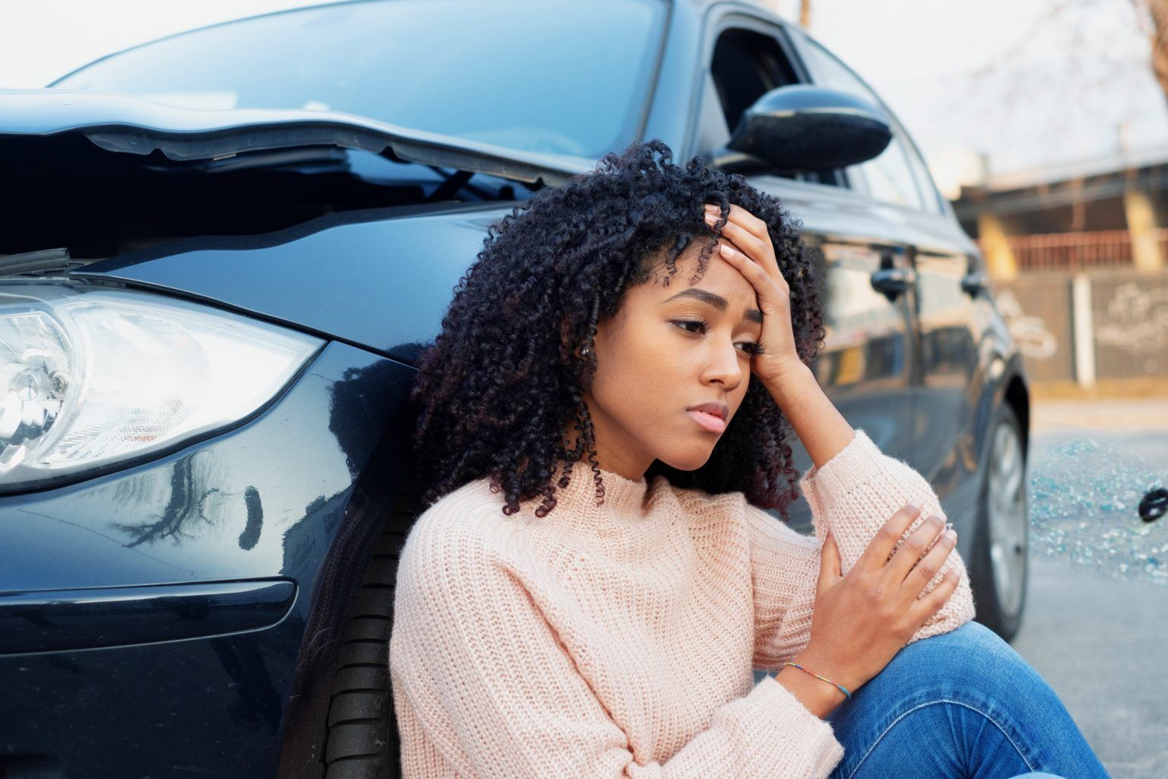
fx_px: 1719
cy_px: 390
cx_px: 584
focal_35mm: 53
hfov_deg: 37.5
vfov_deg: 25.5
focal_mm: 35
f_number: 2.8
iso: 400
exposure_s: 1/480
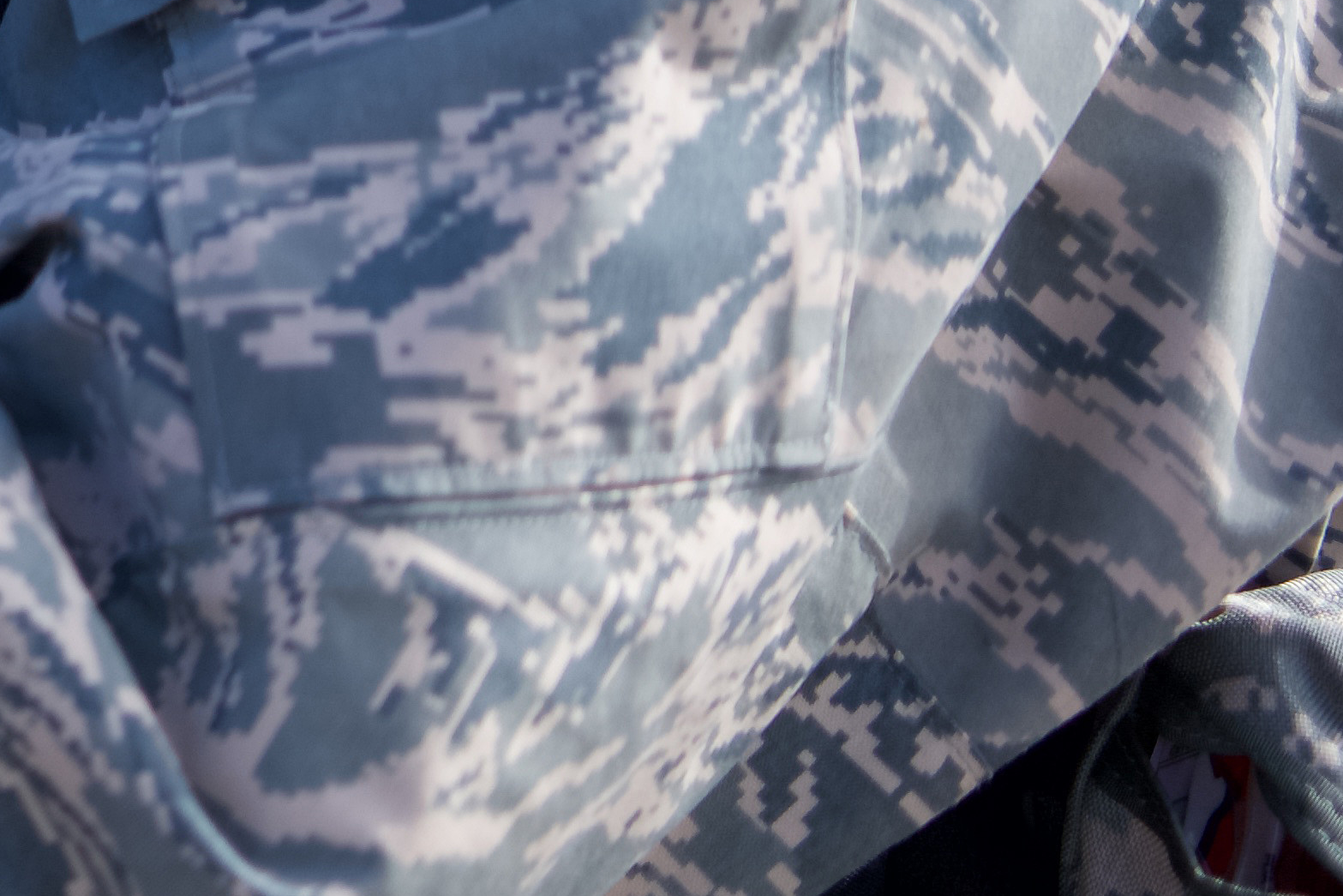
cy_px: -671
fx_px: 4999
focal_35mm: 134
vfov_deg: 9.8
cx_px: -1152
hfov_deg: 13.5
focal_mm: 35
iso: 100
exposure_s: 1/800
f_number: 2.8
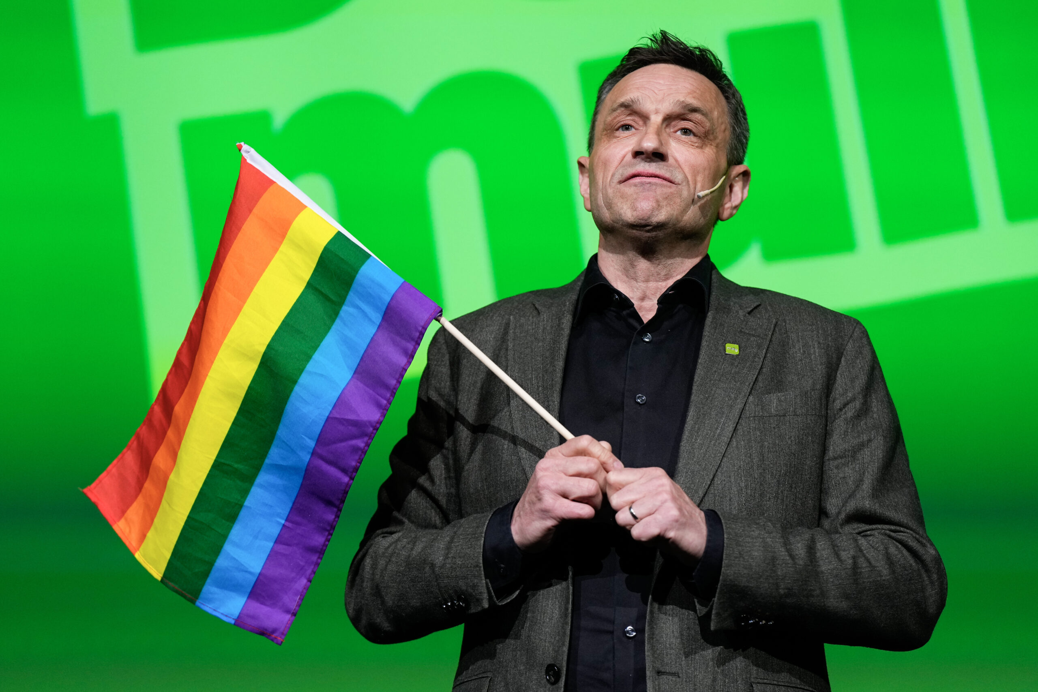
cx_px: 519
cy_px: 346
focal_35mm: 118
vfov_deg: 11.6
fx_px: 3402
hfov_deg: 17.3
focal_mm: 118
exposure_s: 1/320
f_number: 3.2
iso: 2000
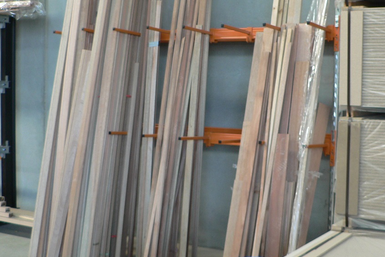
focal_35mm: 59
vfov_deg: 22.9
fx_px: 631
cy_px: 80
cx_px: 230
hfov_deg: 33.8
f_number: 2.8
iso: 80
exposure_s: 1/30
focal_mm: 6
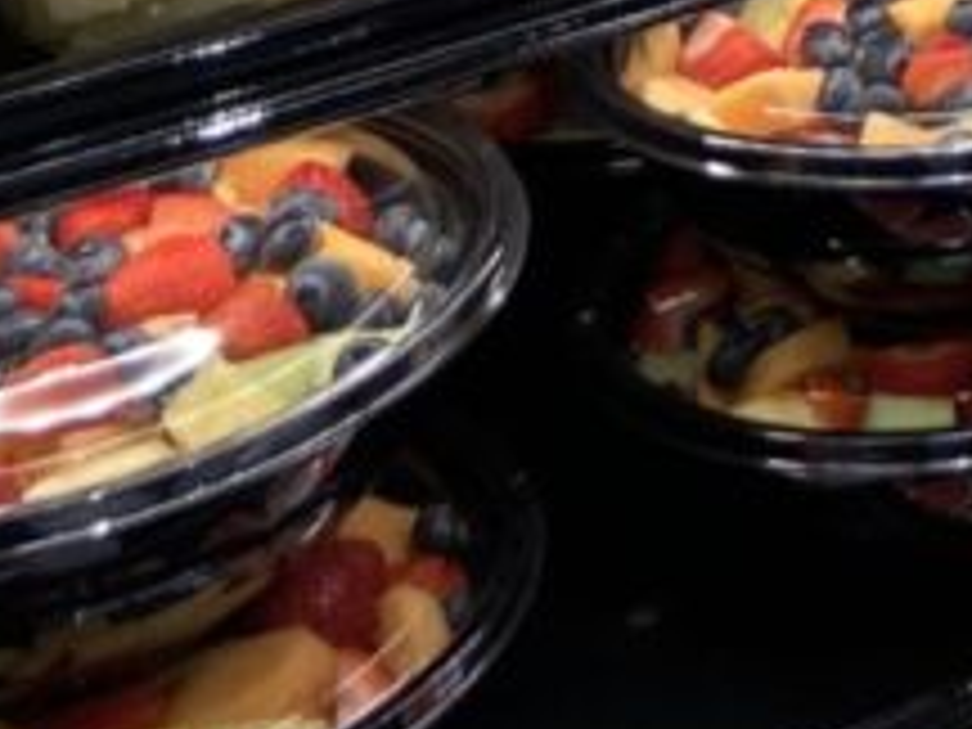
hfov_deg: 13.5
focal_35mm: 123
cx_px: 1994
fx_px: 3454
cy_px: -936
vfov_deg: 10.6
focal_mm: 4.25
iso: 64
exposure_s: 1/120
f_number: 1.8
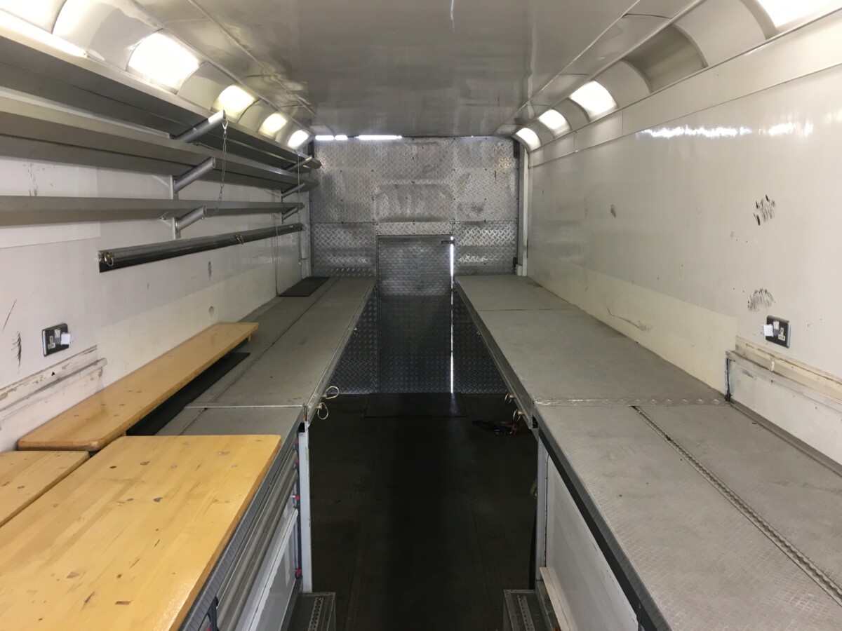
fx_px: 705
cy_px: 316
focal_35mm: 29
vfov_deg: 48.2
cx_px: 421
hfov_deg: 61.7
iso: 100
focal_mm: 4.15
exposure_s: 1/33
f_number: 2.2
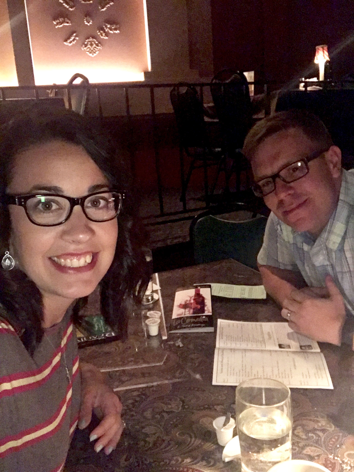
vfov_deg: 56.8
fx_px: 436
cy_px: 236
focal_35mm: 32
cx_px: 177
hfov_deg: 44.2
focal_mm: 2.87
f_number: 2.2
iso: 500
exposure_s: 1/20
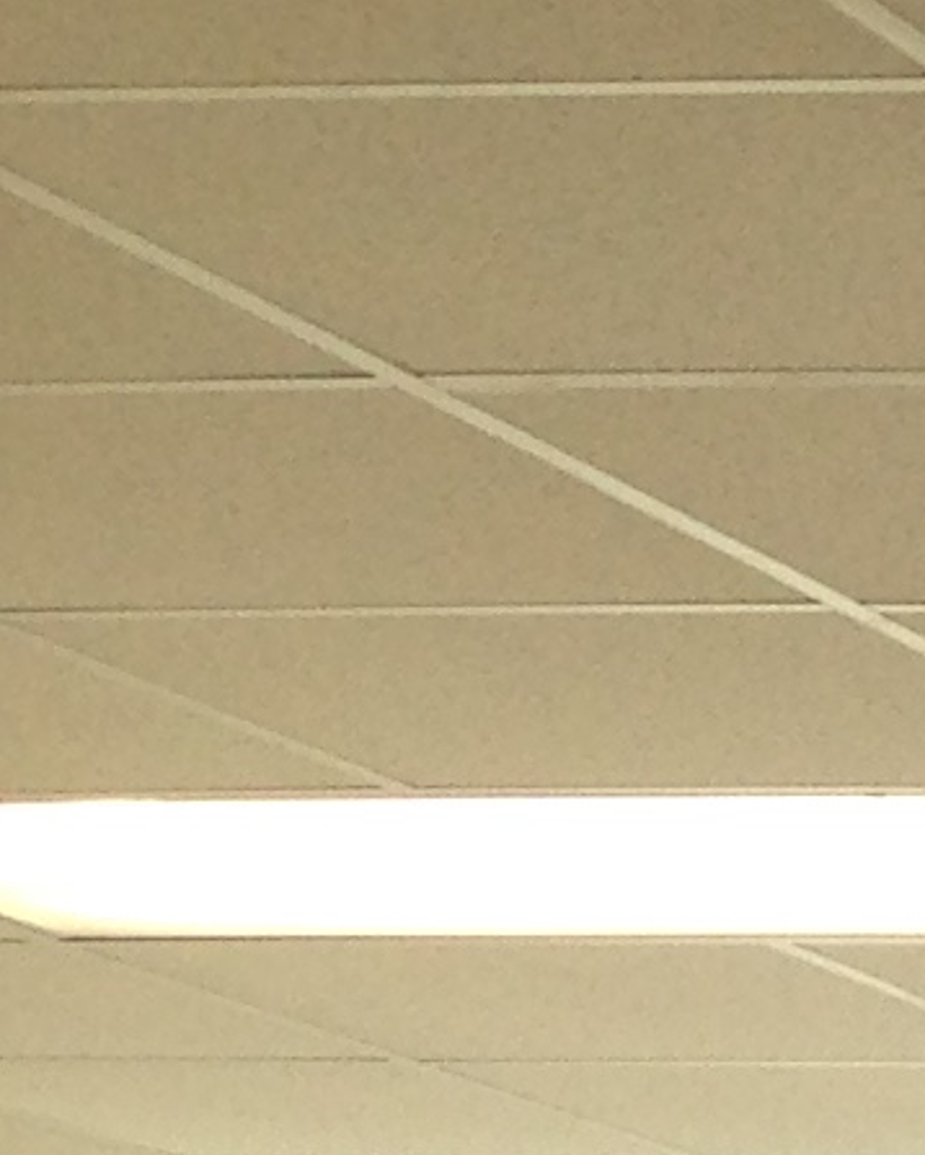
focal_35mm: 235
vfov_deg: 7.6
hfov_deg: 5.4
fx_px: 8036
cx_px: 4209
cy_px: 2959
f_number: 2.4
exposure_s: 1/127
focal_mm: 4.12
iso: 50
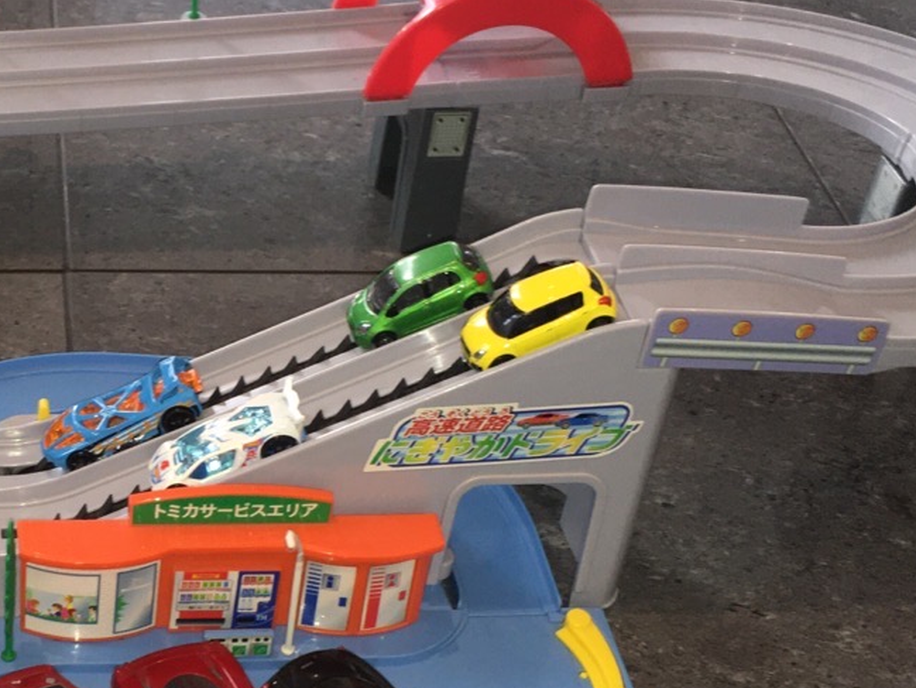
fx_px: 1773
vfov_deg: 21.8
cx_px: 93
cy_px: 487
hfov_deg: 27.9
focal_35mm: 67
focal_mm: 4.15
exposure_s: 1/33
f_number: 2.2
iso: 50
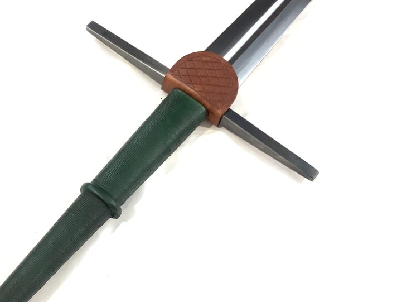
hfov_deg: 42.3
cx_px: 129
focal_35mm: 44
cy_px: 202
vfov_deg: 32.6
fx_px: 511
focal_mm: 3.3
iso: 250
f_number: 2.4
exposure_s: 1/60
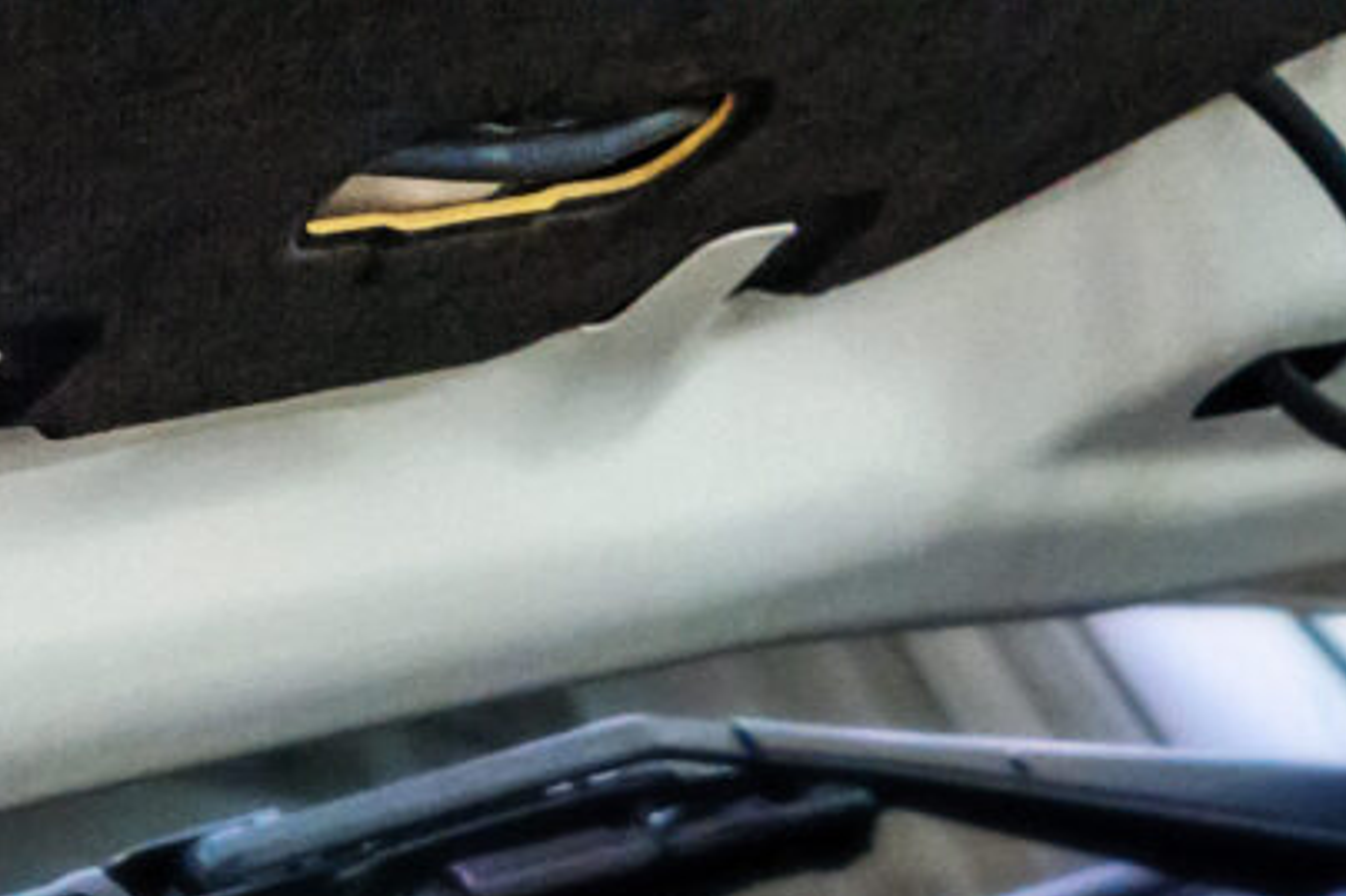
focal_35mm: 233
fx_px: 8708
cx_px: 1799
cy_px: 2258
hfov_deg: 8.7
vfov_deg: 5.6
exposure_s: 1/80
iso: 1600
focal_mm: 31
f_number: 4
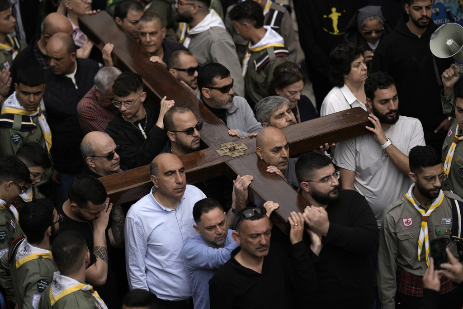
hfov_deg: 15.2
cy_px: 154
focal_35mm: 135
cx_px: 232
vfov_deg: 10.2
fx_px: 1736
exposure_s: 1/4000
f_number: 1.8
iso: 100
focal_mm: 135
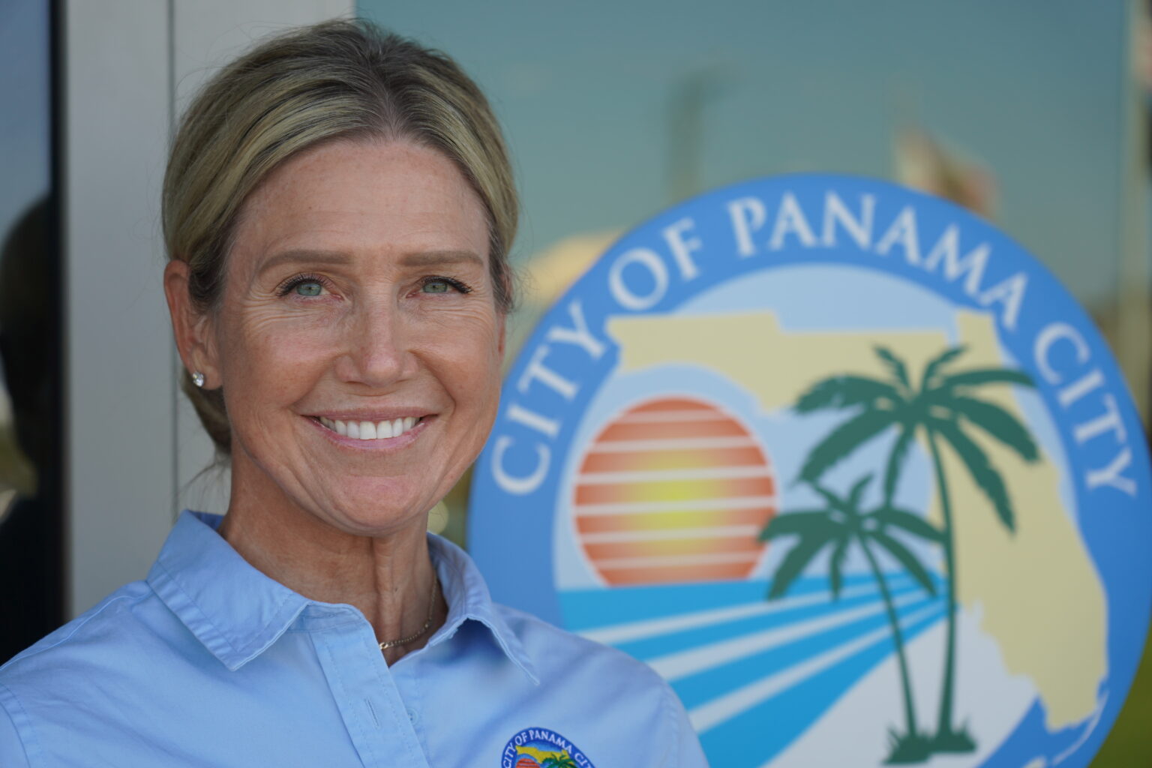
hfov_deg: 22.6
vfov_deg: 15.2
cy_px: 384
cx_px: 576
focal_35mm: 90
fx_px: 2880
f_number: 4
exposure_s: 1/200
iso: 100
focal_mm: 90
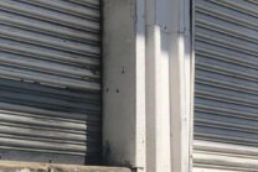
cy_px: 281
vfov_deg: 11.6
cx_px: 15
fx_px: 803
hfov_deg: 17.9
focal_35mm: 112
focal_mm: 3.99
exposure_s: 1/3472
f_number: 1.8
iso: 20
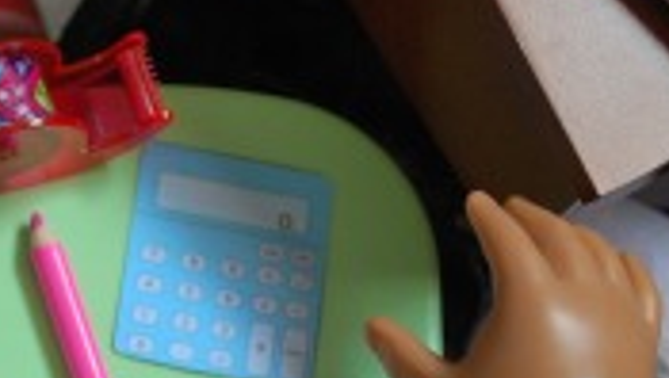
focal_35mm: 126
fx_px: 2238
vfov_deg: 9.5
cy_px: 458
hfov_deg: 16.9
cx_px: 130
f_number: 4.2
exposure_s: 1/30
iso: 250
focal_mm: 26
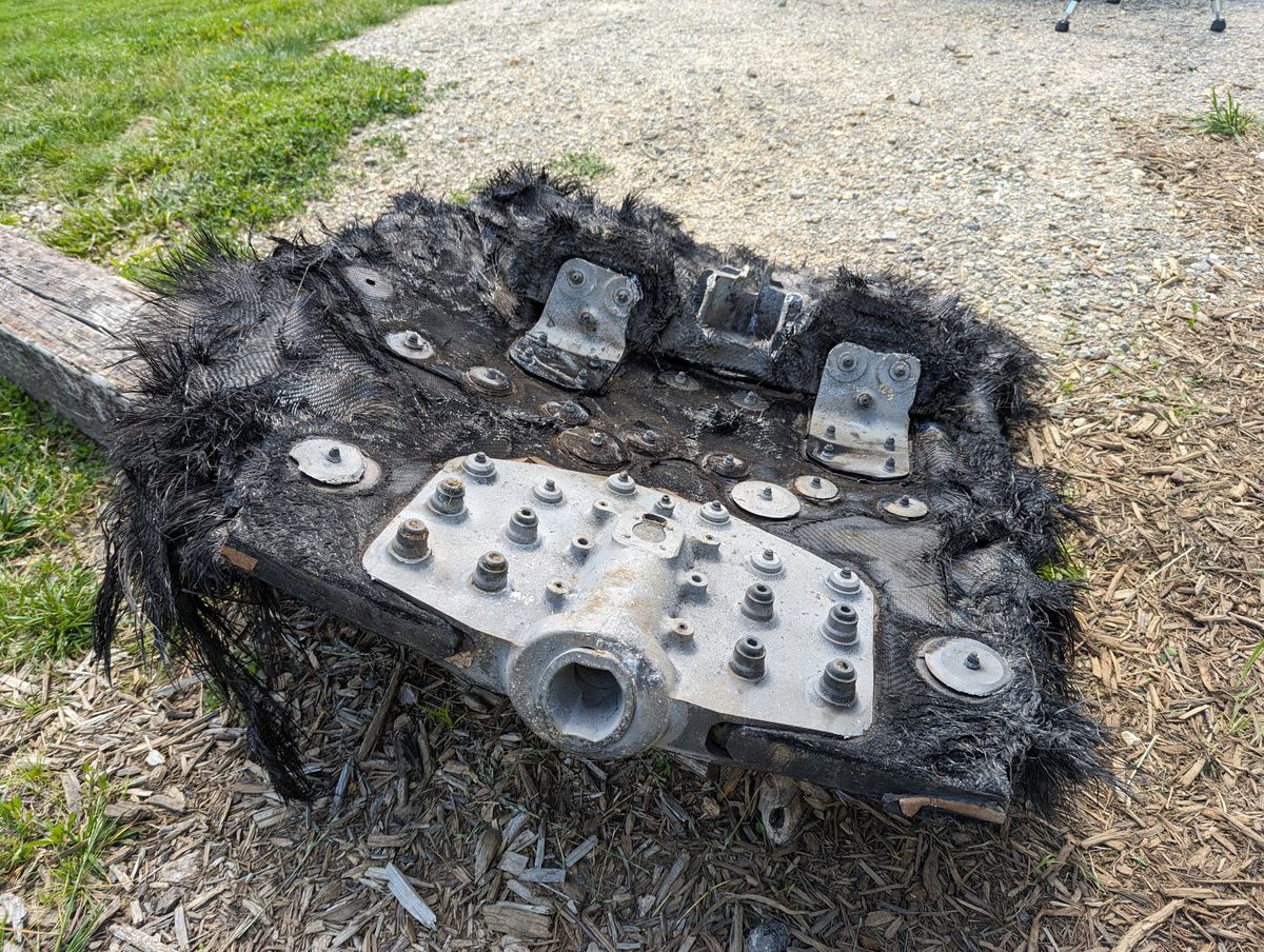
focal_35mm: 24
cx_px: 632
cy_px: 476
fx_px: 878
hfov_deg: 71.5
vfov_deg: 57.0
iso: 52
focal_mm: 6.81
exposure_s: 1/429
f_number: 1.85
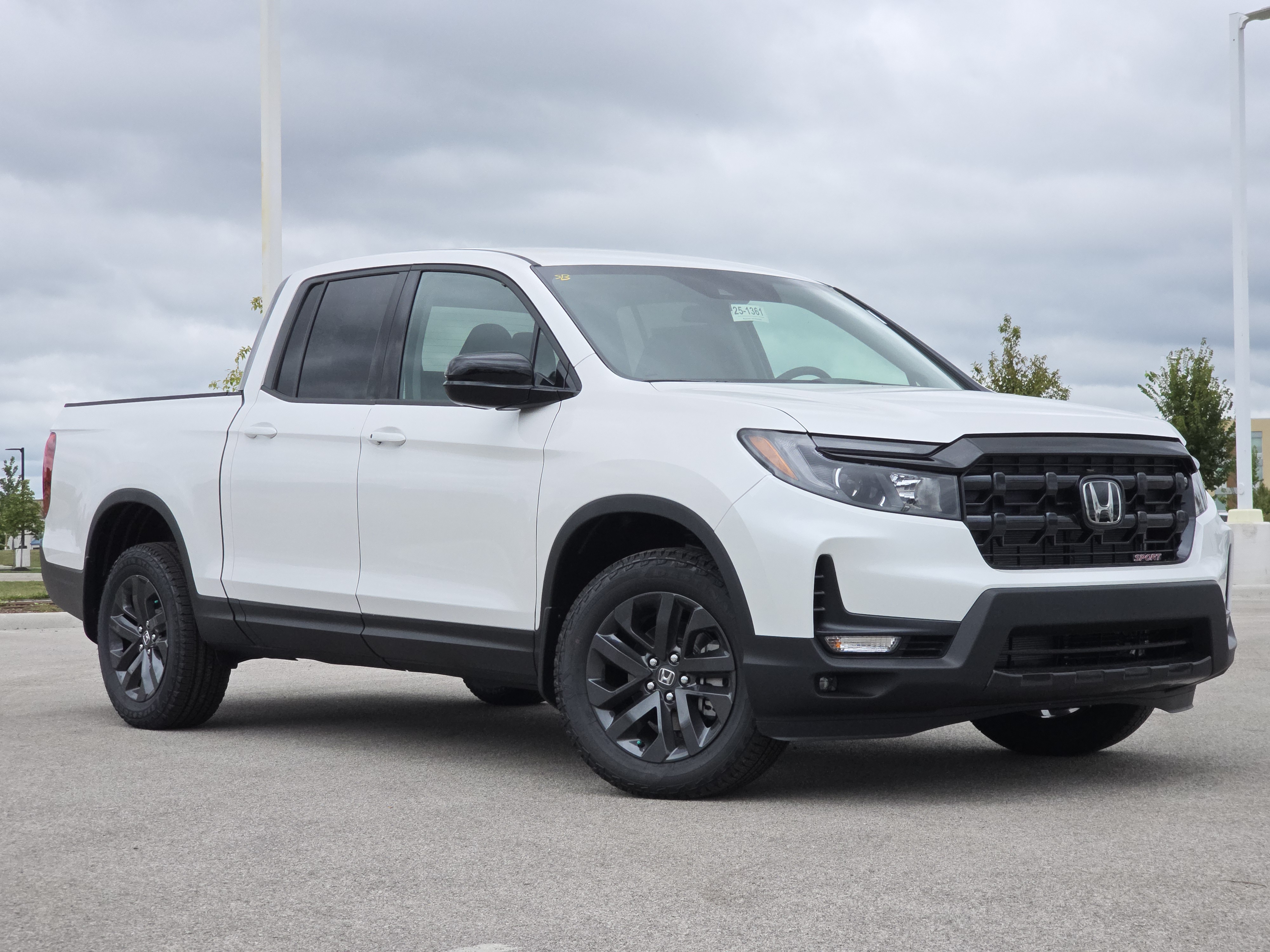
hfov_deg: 28.2
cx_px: 635
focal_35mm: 69
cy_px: 476
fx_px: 2531
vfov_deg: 21.3
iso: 50
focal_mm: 7.9
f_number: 2.4
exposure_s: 1/1501
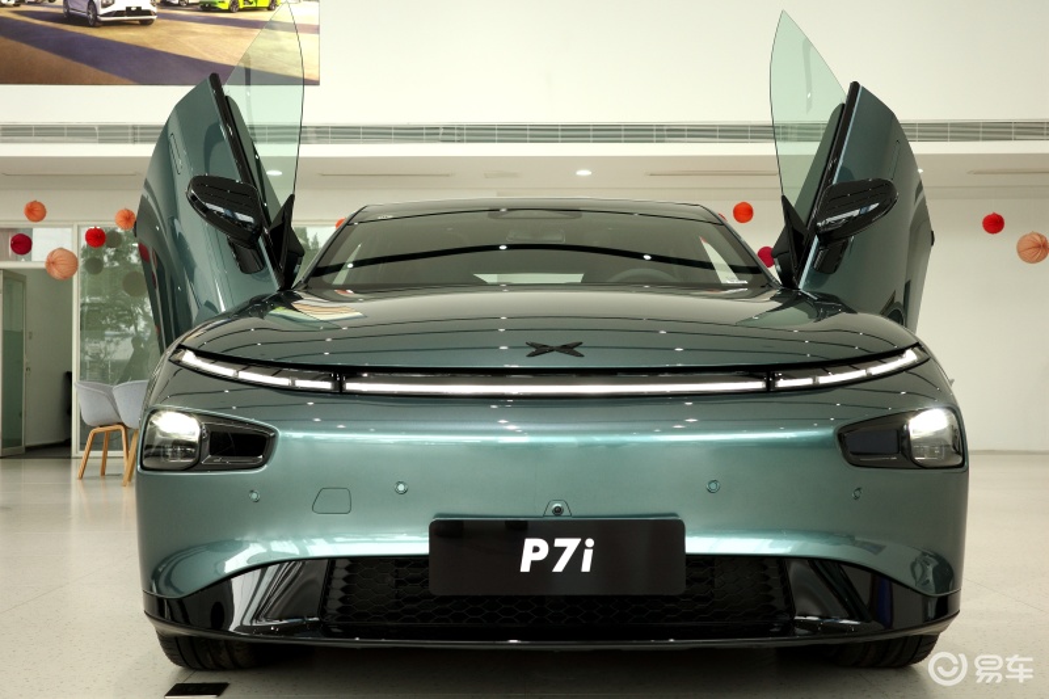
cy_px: 350
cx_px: 524
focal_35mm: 40
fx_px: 1165
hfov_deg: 48.5
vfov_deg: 33.4
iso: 250
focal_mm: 26
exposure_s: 1/200
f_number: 4.5
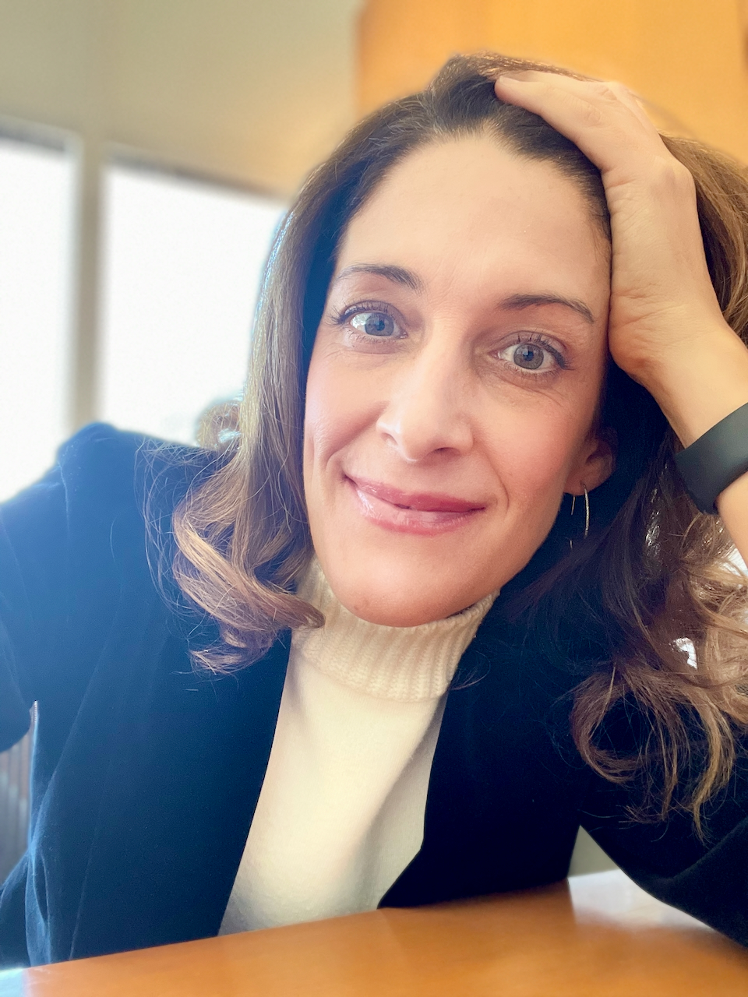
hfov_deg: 46.8
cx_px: 374
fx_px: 864
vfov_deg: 60.0
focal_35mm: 30
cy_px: 498
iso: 320
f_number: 2.2
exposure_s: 1/60
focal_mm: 2.71
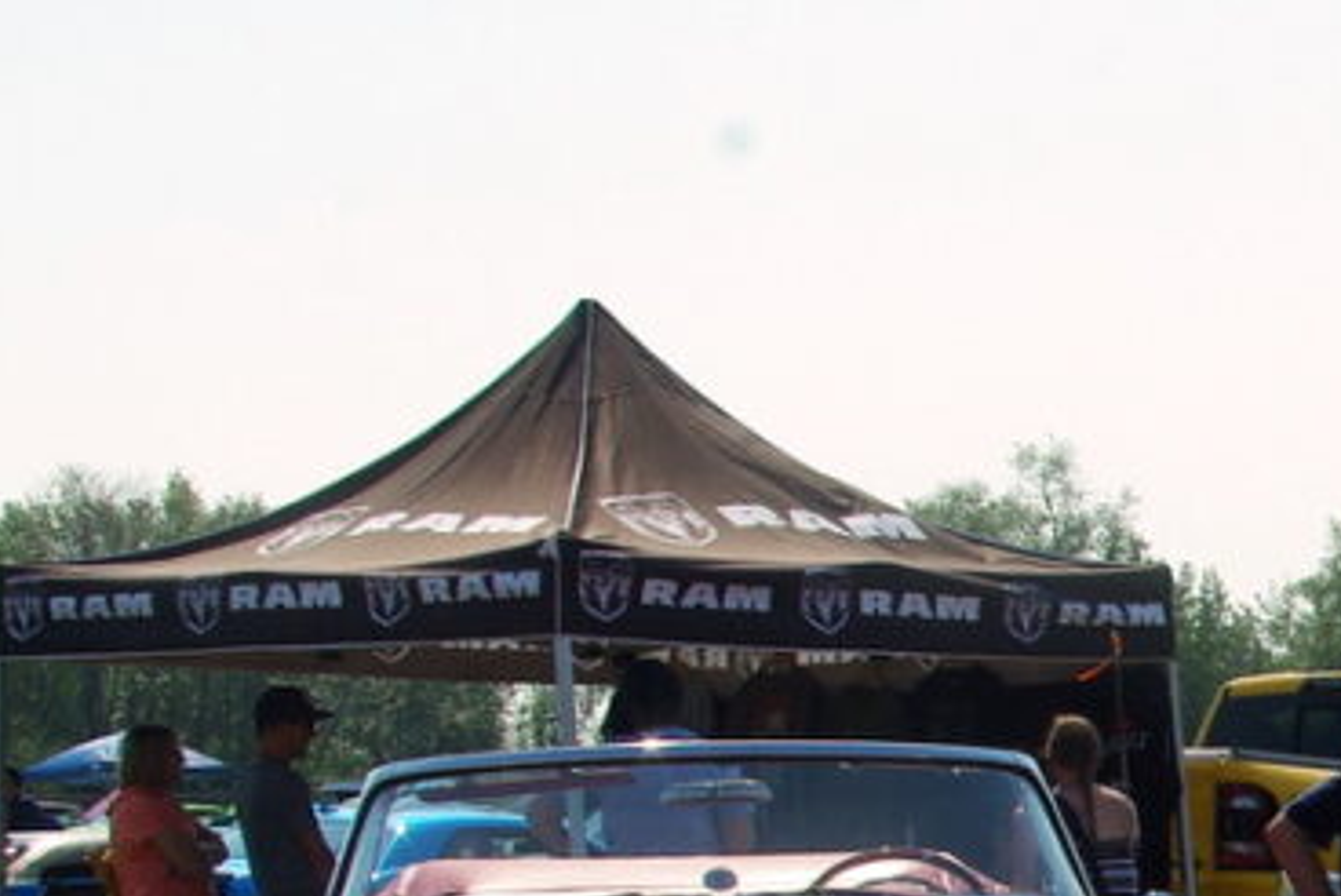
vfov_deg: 15.1
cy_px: 741
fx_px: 3355
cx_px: 1818
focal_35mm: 90
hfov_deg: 20.4
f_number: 11
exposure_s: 1/180
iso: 100
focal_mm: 21
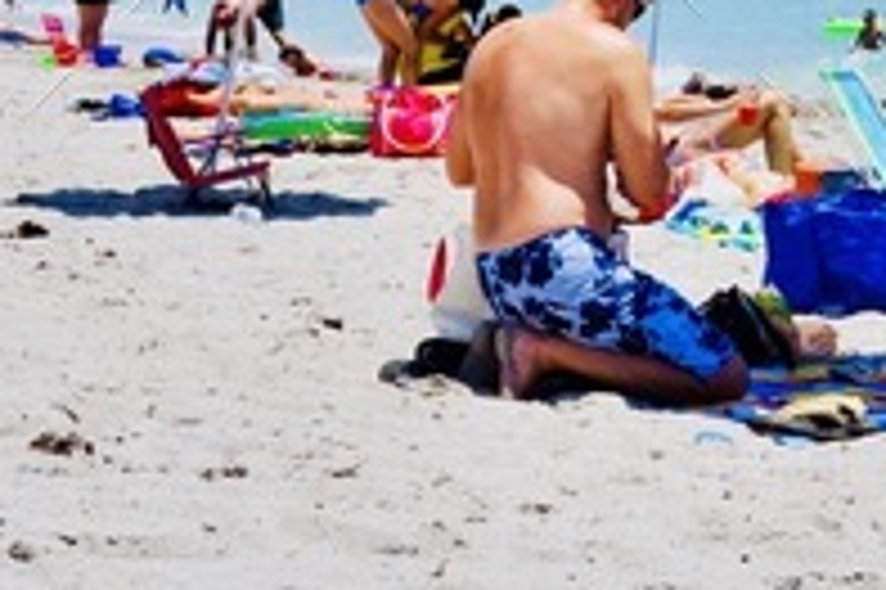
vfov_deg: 10.0
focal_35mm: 135
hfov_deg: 14.7
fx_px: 3320
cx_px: 1066
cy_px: -68
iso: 200
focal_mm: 30
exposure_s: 1/500
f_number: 11
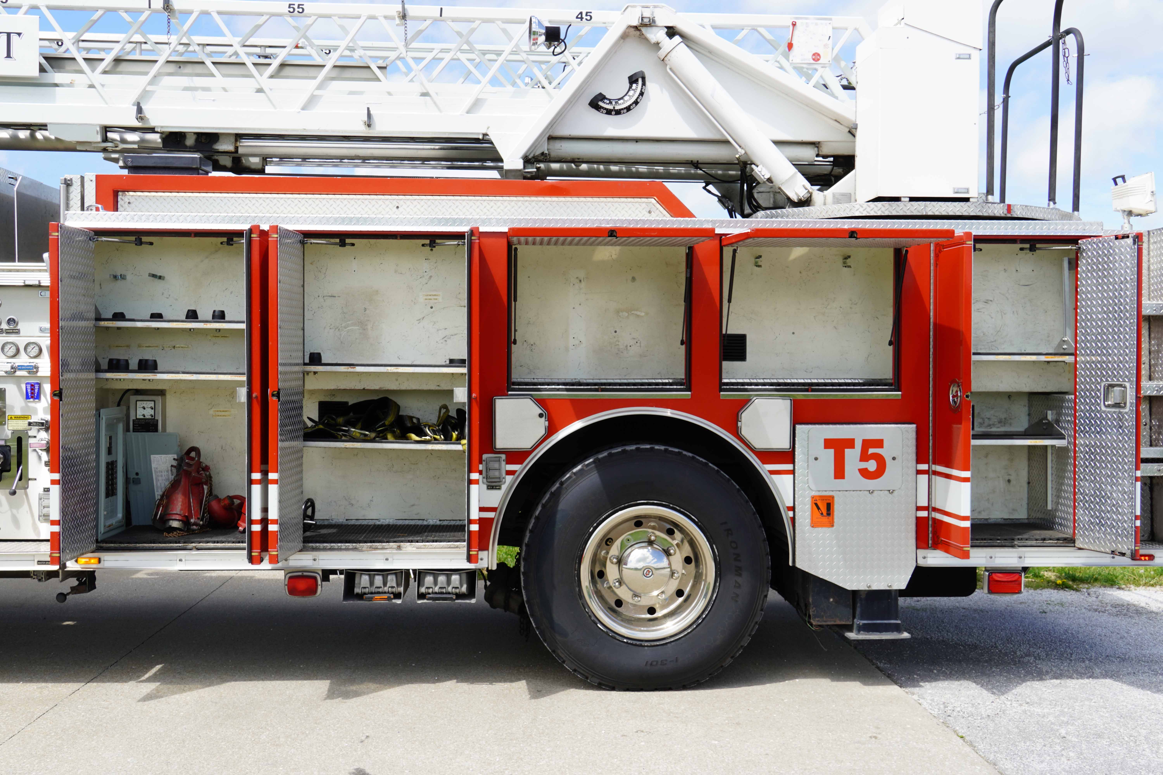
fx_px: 1260
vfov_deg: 34.2
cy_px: 388
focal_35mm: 39
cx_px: 582
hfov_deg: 49.6
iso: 100
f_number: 9
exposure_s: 1/125
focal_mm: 26
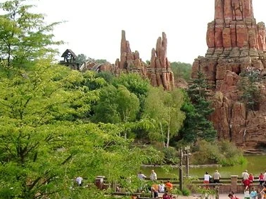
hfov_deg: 19.8
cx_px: 241
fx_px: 745
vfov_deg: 15.1
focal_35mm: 97
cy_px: 164
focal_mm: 5.7
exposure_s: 1/188
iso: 50
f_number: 4.9
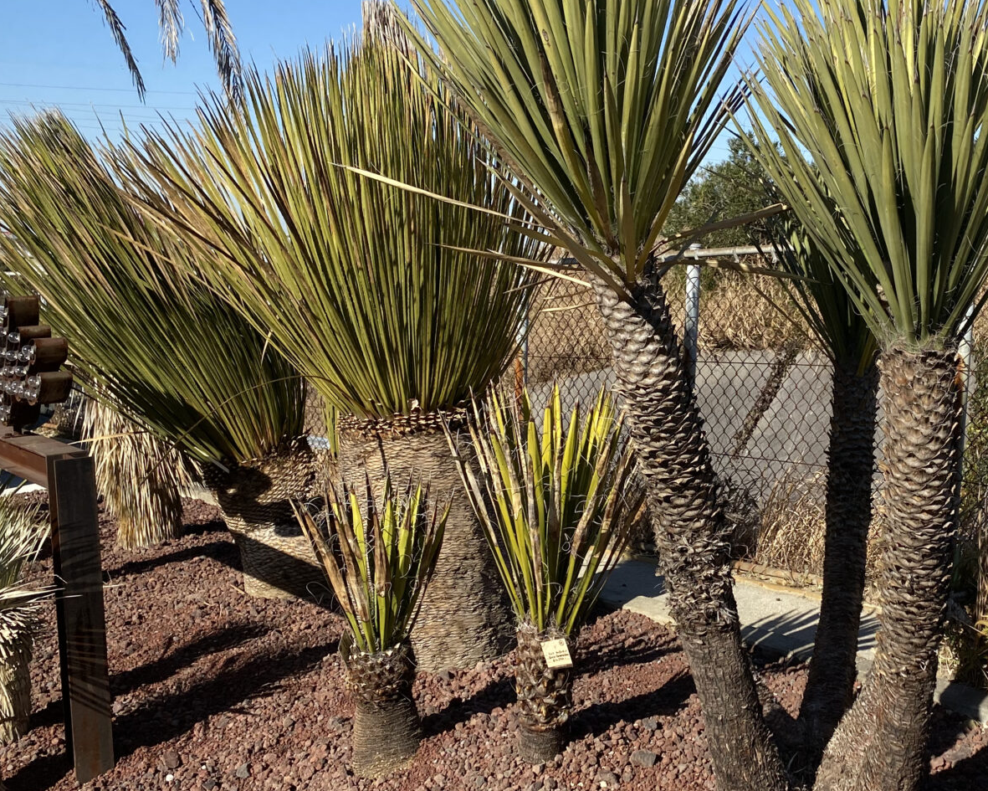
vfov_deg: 34.2
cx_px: 772
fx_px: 1287
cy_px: 403
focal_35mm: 44
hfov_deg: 40.5
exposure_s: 1/1961
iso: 32
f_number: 1.8
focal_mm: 4.25
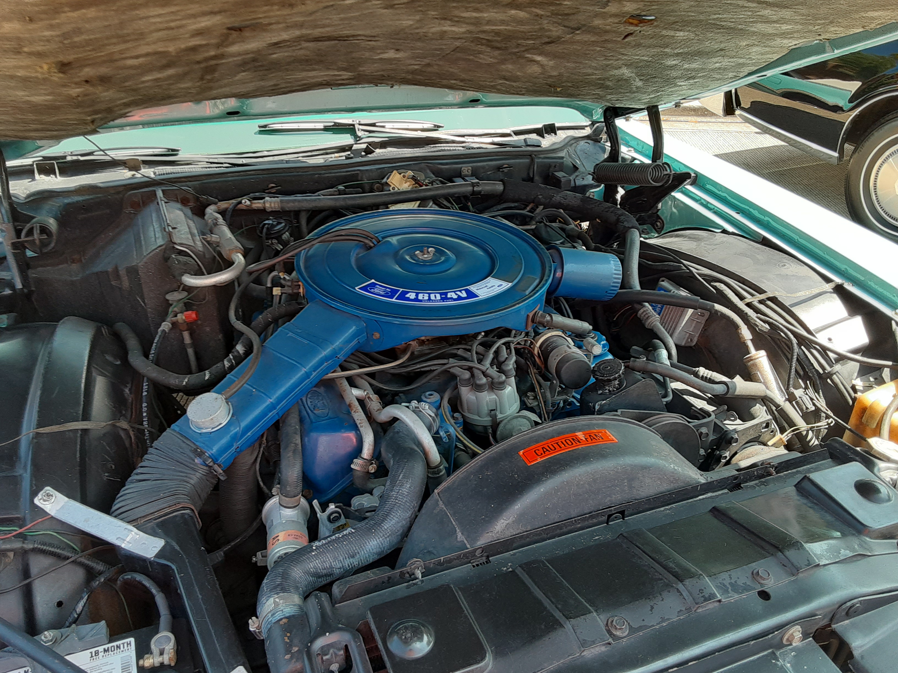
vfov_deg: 51.4
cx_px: 449
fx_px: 700
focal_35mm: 27
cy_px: 336
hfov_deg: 65.3
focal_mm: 2.91
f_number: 1.9
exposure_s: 1/124
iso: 40
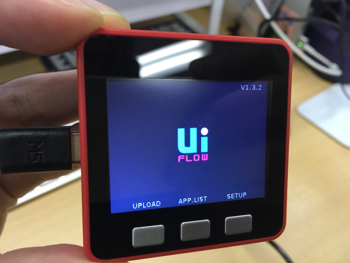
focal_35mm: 29
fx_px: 293
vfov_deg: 48.2
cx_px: 175
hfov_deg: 61.7
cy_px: 132
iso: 80
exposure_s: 1/30
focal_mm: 4.15
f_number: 2.2
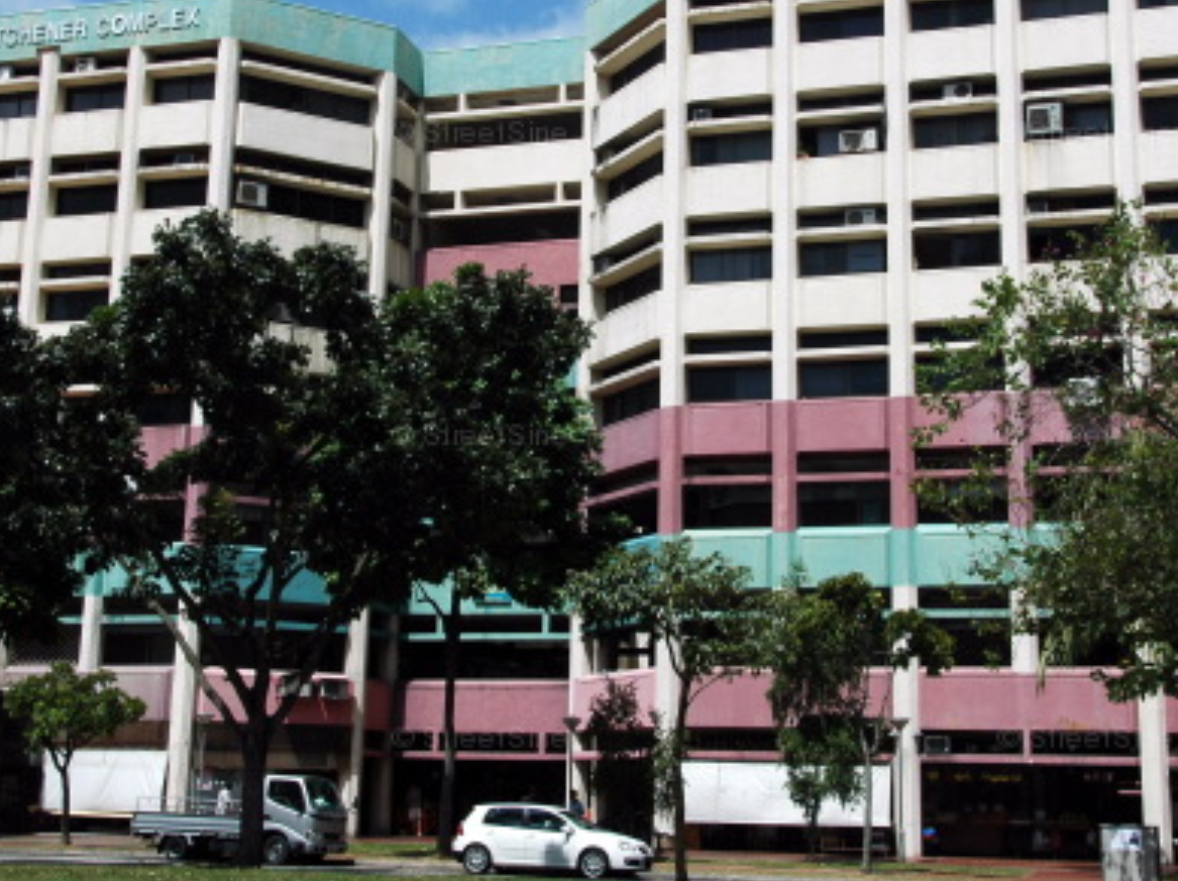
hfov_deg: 36.2
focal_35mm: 53
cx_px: 618
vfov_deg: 27.4
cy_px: 368
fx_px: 1802
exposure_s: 1/400
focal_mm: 26
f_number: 14
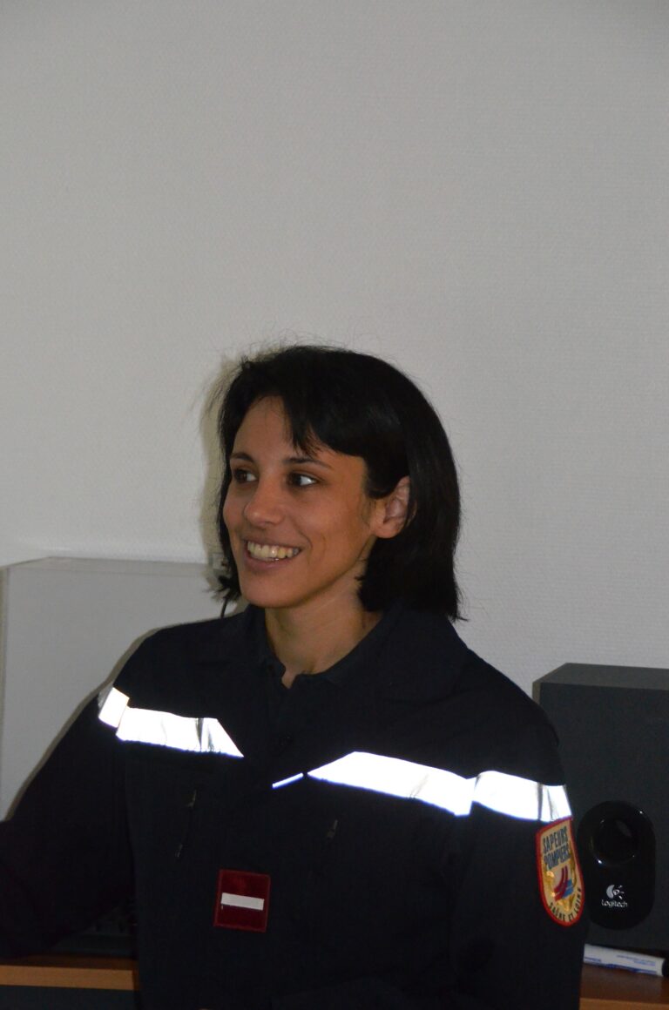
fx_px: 3151
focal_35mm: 112
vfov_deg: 18.2
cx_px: 334
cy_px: 505
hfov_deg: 12.1
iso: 3200
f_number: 5.6
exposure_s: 1/60
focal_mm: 75
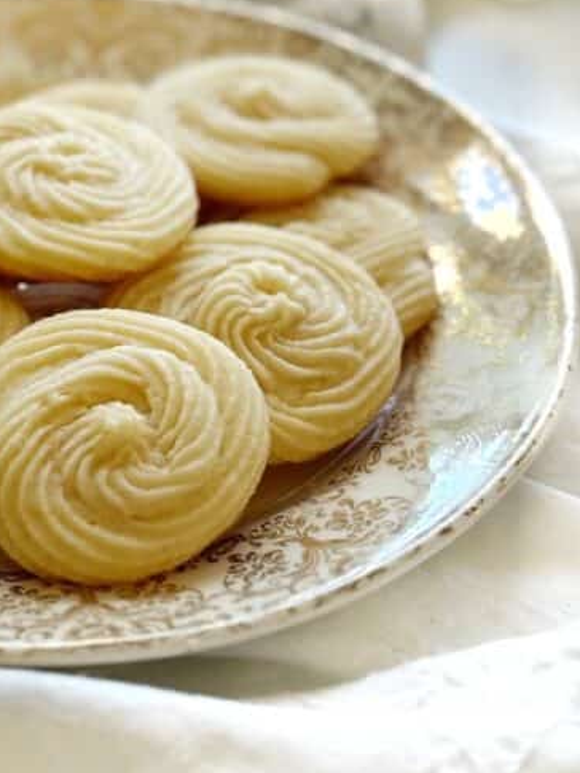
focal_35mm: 95
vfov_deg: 20.6
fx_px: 2121
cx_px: 35
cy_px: 244
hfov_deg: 15.4
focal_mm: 6.76
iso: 100
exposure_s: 1/242
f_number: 1.78
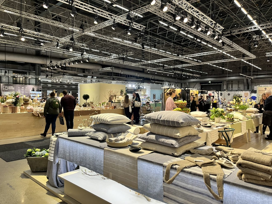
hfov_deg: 67.3
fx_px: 204
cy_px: 102
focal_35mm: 26
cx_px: 136
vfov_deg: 53.1
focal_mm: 5.1
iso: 125
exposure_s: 1/50
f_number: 1.6
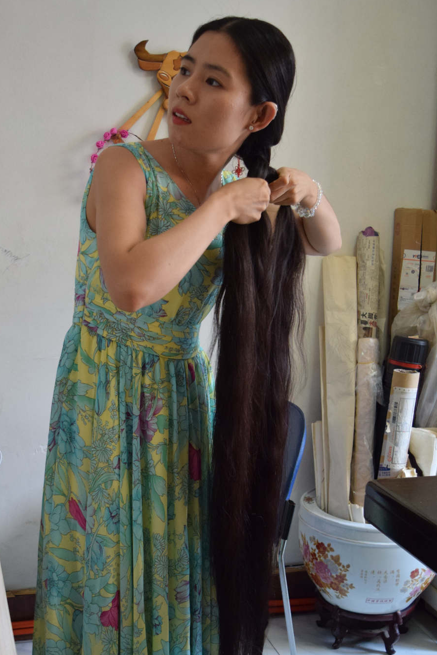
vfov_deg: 37.9
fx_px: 942
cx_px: 173
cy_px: 438
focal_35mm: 52
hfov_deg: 26.0
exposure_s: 1/60
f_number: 3.8
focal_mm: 23
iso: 900
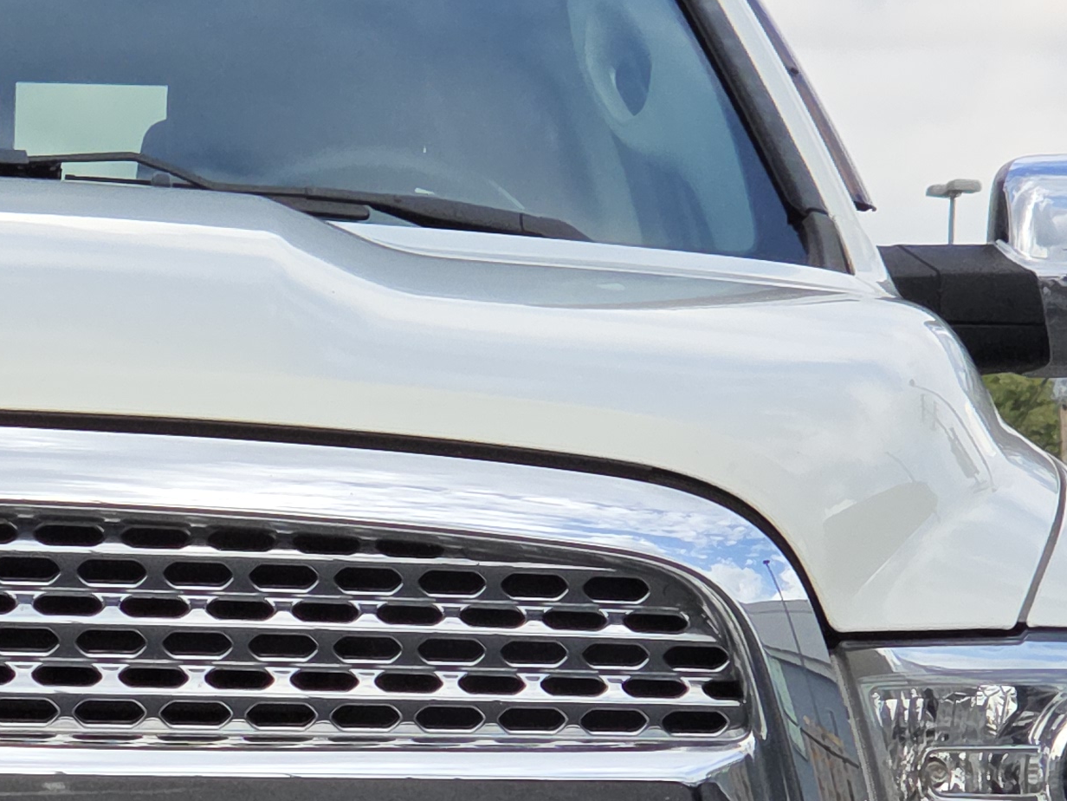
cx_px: -134
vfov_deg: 6.6
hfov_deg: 8.8
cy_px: 703
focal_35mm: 224
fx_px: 6905
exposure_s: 1/934
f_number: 2.4
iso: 25
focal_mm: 7
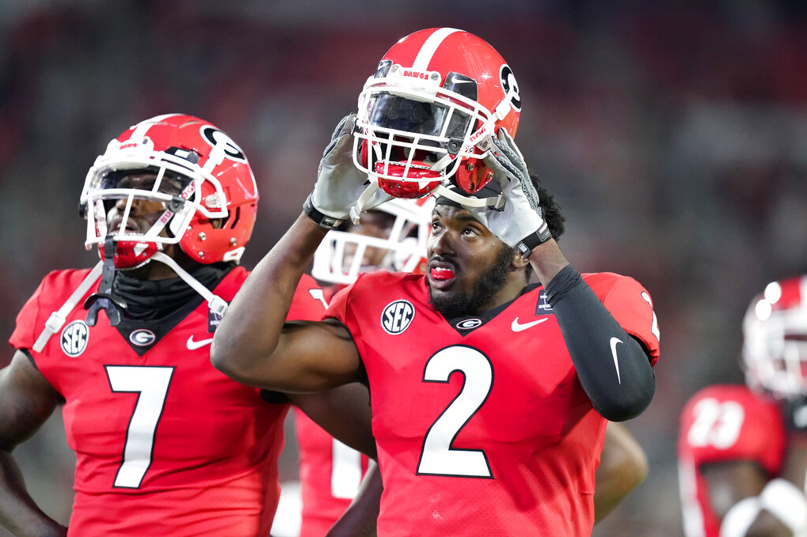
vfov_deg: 3.4
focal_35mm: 402
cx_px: 405
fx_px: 9009
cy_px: 268
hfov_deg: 5.1
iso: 10000
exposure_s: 1/1250
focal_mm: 400
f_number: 3.2
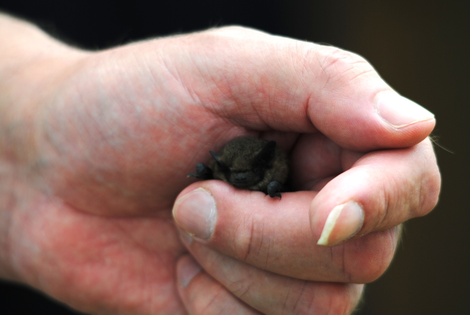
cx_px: 235
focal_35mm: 750
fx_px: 9804
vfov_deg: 1.8
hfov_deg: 2.7
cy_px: 158
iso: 100
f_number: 8
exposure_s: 1/125
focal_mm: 500
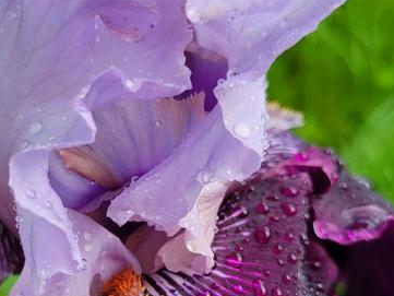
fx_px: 820
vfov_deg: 20.3
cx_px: 146
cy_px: 221
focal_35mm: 72
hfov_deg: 26.9
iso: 40
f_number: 1.8
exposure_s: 1/484
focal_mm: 5.4
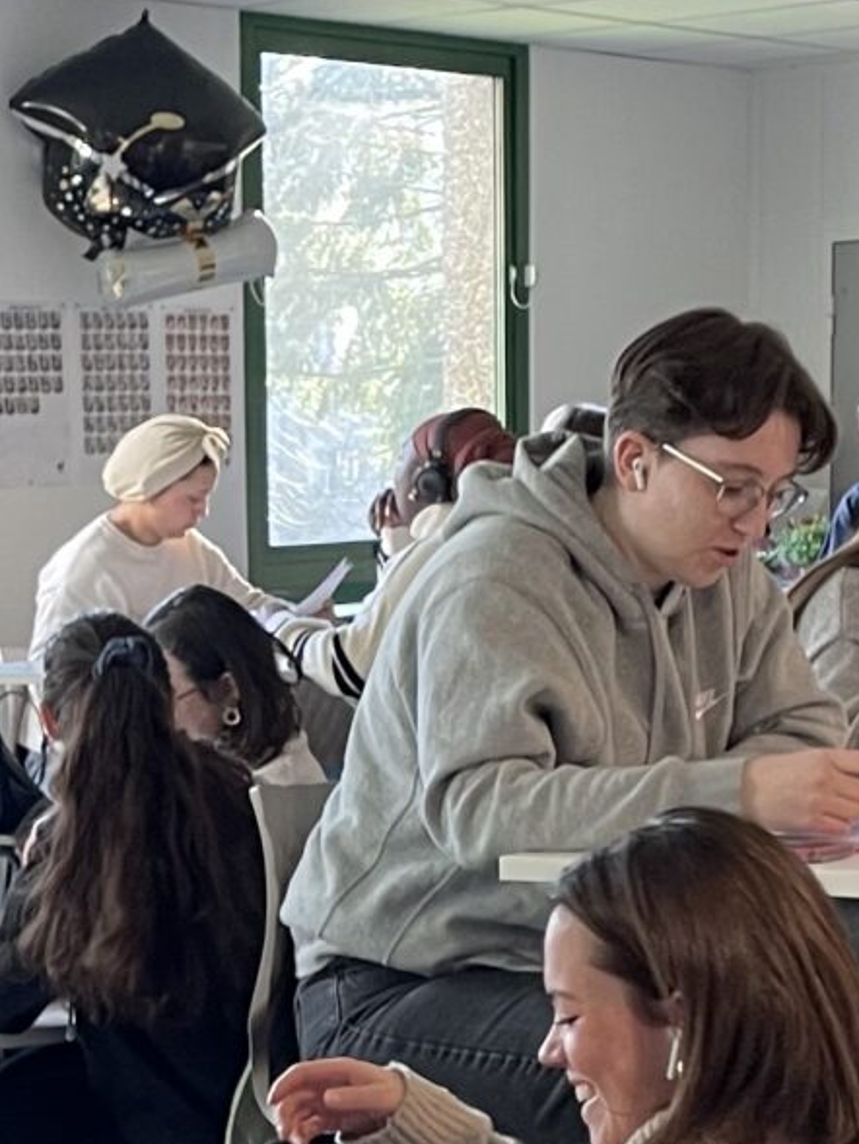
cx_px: 31
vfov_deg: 17.1
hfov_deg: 13.0
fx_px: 3737
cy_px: 1064
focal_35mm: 113
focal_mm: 4.2
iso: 80
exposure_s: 1/50
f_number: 1.6
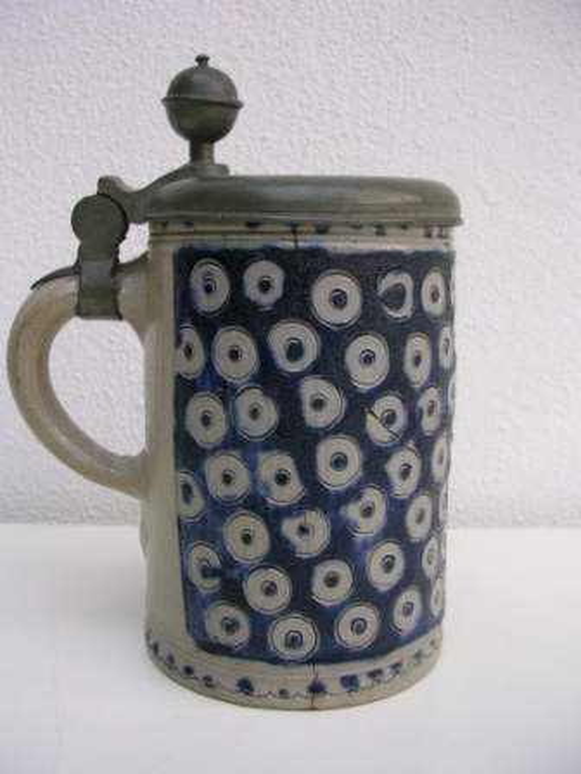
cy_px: 387
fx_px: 850
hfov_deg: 37.7
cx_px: 290
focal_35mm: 38
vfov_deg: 49.0
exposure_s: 1/32.7
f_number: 2.8
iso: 50
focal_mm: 5.8
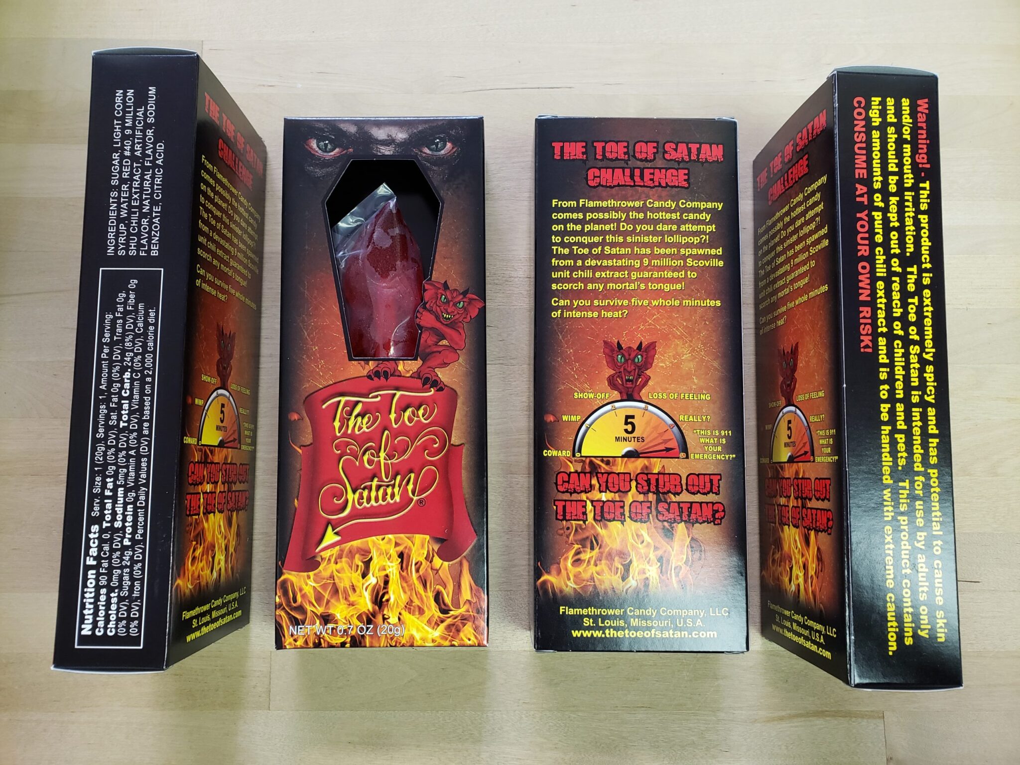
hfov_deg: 67.3
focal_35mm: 26
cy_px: 382
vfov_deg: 53.1
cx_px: 510
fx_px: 766
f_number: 2.4
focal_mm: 4.3
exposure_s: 1/30
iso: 250
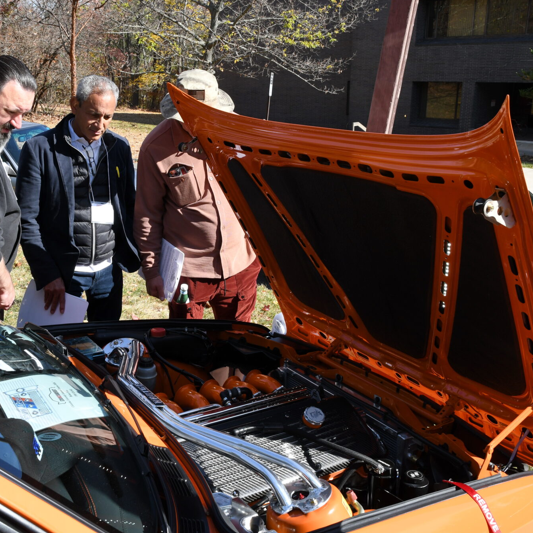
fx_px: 679
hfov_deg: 42.5
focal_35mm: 39
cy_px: 263
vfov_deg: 42.8
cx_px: 194
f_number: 8
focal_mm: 20
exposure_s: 1/250
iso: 250
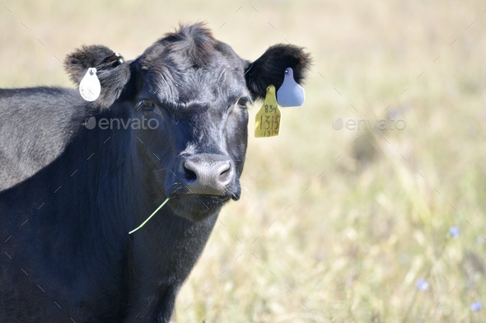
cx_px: 243
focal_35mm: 405
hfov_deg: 5.1
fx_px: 5461
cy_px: 162
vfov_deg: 3.4
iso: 400
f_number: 5.6
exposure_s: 1/320
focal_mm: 270
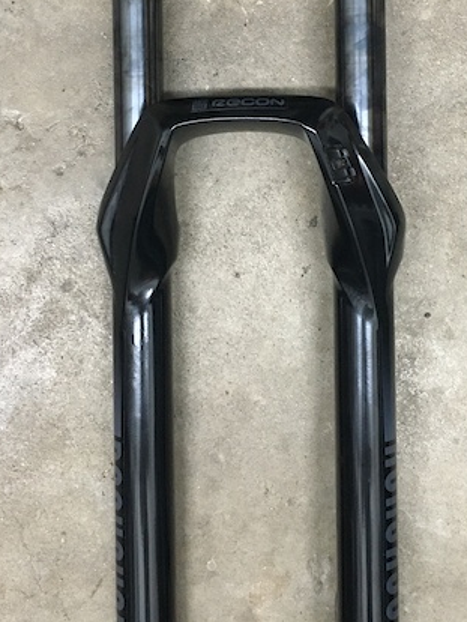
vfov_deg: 33.8
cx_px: 266
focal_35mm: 56
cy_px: 177
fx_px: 1006
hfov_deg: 26.1
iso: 200
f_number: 2.2
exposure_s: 1/30
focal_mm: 4.15
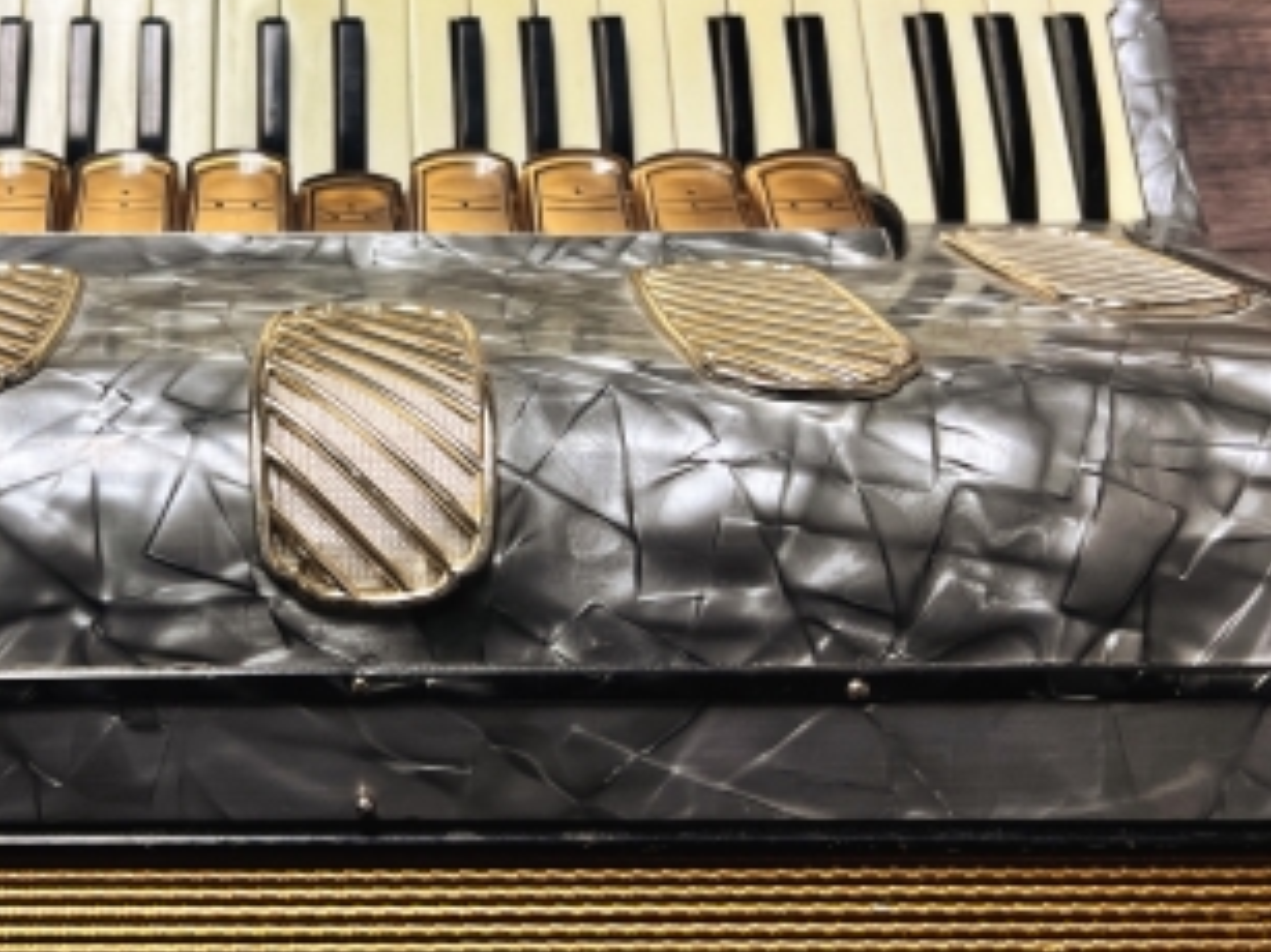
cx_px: 311
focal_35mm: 44
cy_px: 277
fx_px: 1615
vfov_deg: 32.4
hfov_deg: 41.6
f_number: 1.5
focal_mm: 5.7
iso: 100
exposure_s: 1/120
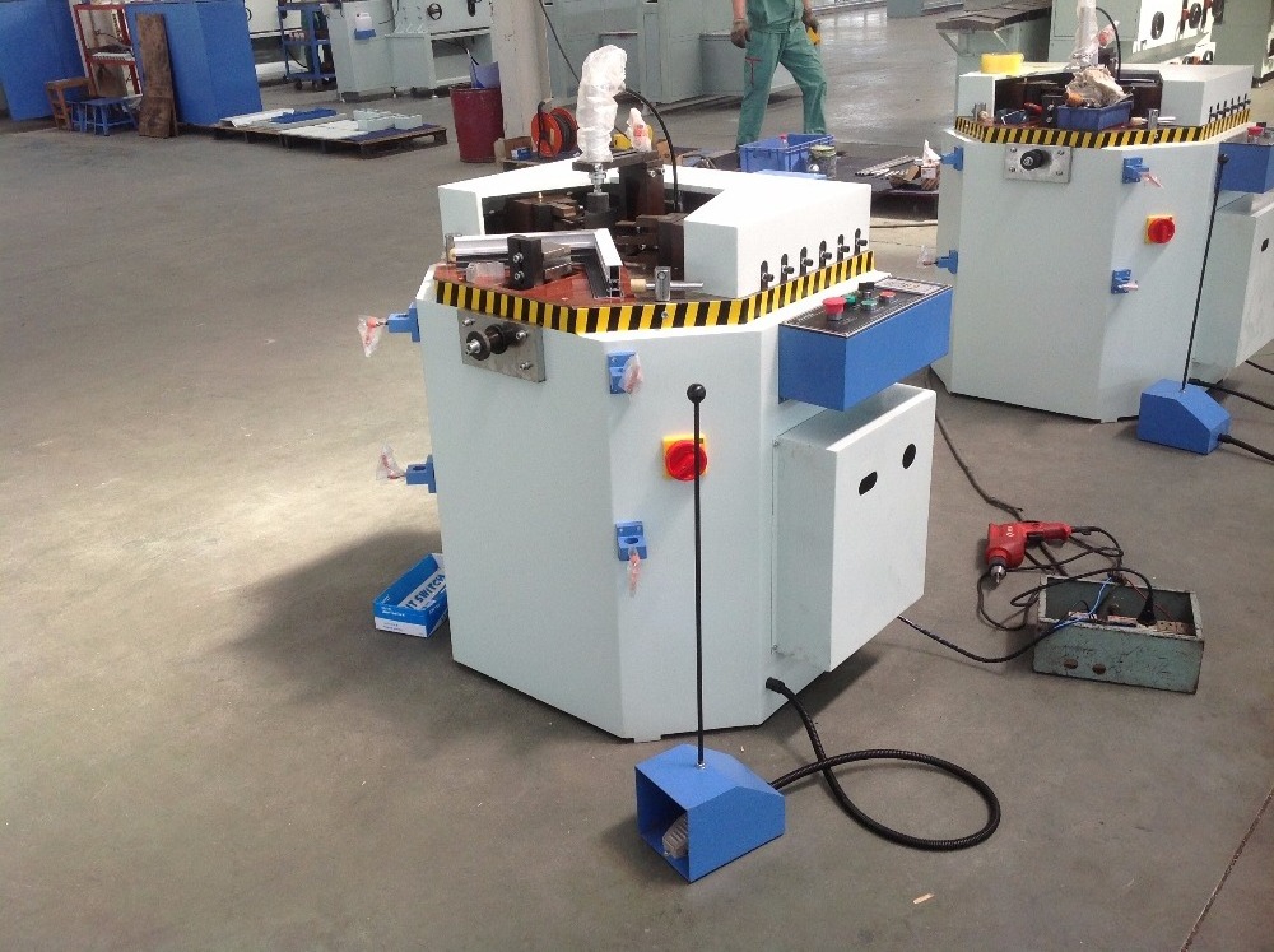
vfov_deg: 40.6
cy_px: 476
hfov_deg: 52.7
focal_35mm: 35
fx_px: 1286
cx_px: 637
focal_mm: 4.28
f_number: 2.4
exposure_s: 1/120
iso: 80
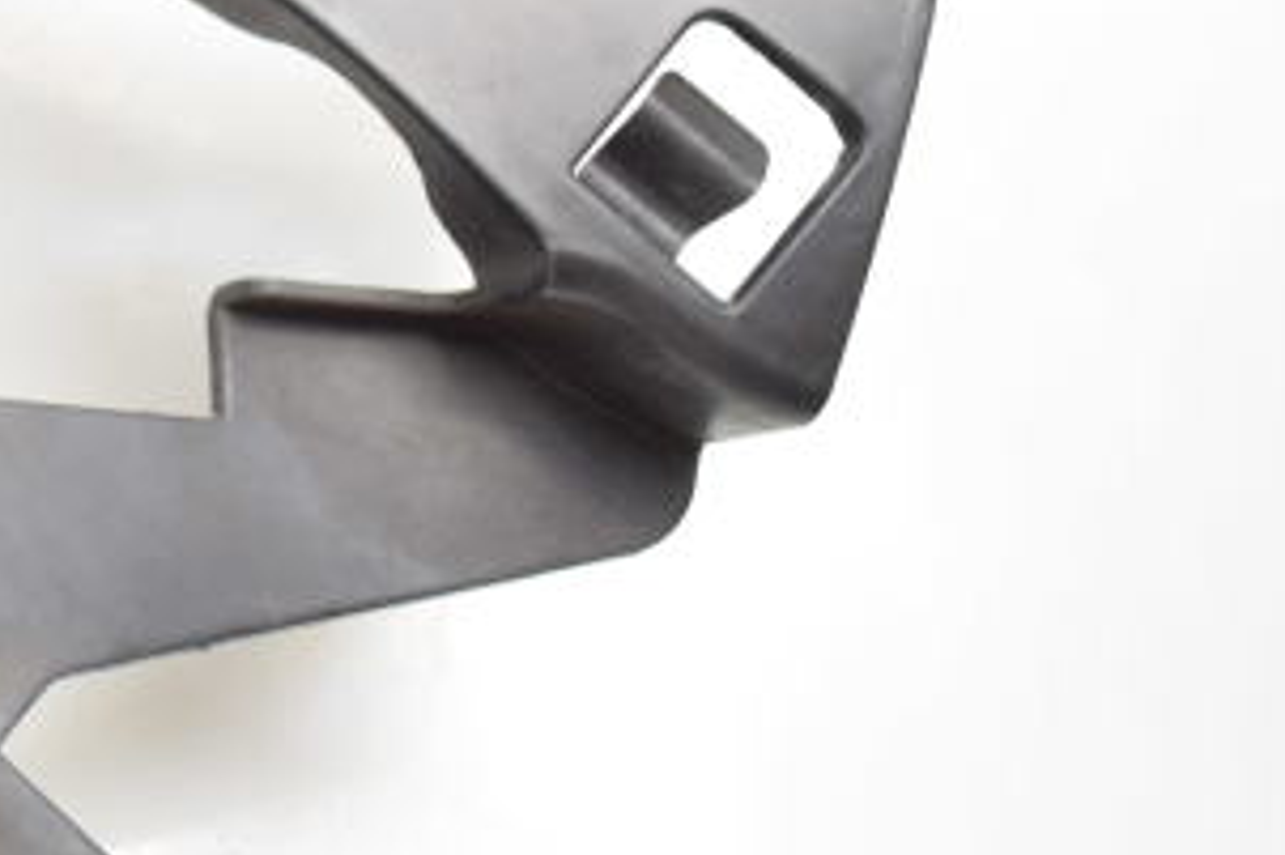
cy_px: -136
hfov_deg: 16.3
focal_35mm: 112
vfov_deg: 12.0
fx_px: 3995
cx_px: -770
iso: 220
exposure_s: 1/30
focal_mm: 22
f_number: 3.8
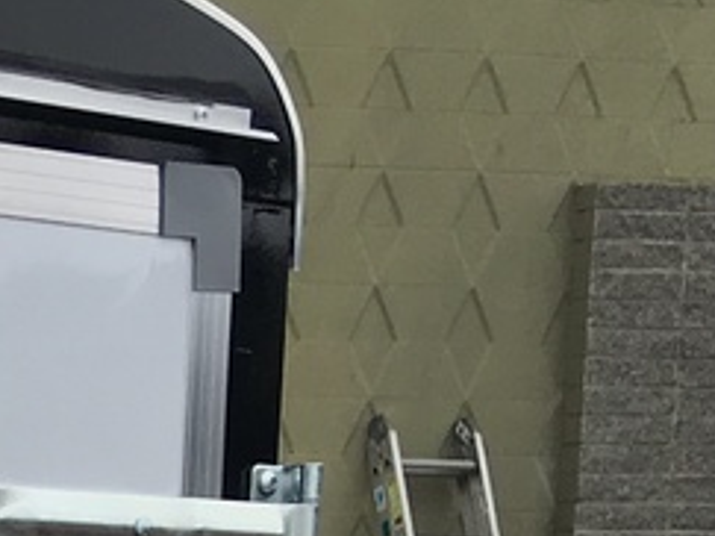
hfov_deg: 10.1
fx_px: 3551
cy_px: 1237
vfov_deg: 8.0
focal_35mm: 172
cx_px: -947
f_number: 2.2
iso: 25
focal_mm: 4.15
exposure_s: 1/663
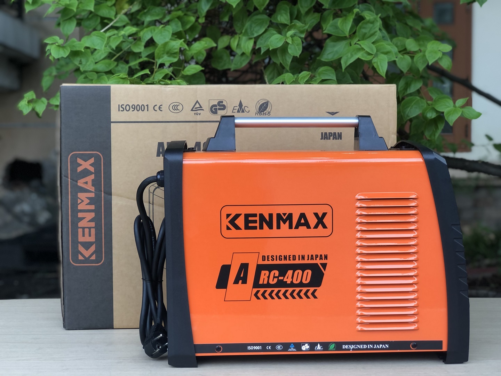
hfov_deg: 33.8
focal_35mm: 57
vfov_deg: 25.7
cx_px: 250
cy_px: 188
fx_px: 825
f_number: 2.8
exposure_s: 1/40
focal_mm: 6.6
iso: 20
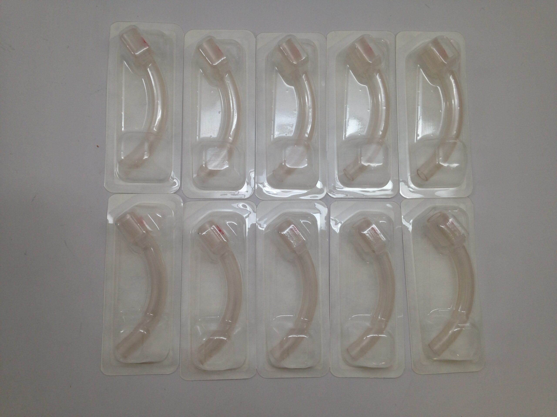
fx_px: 531
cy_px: 208
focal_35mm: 33
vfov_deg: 42.9
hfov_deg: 55.4
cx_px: 278
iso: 50
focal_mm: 4.12
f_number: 2.4
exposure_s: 1/122
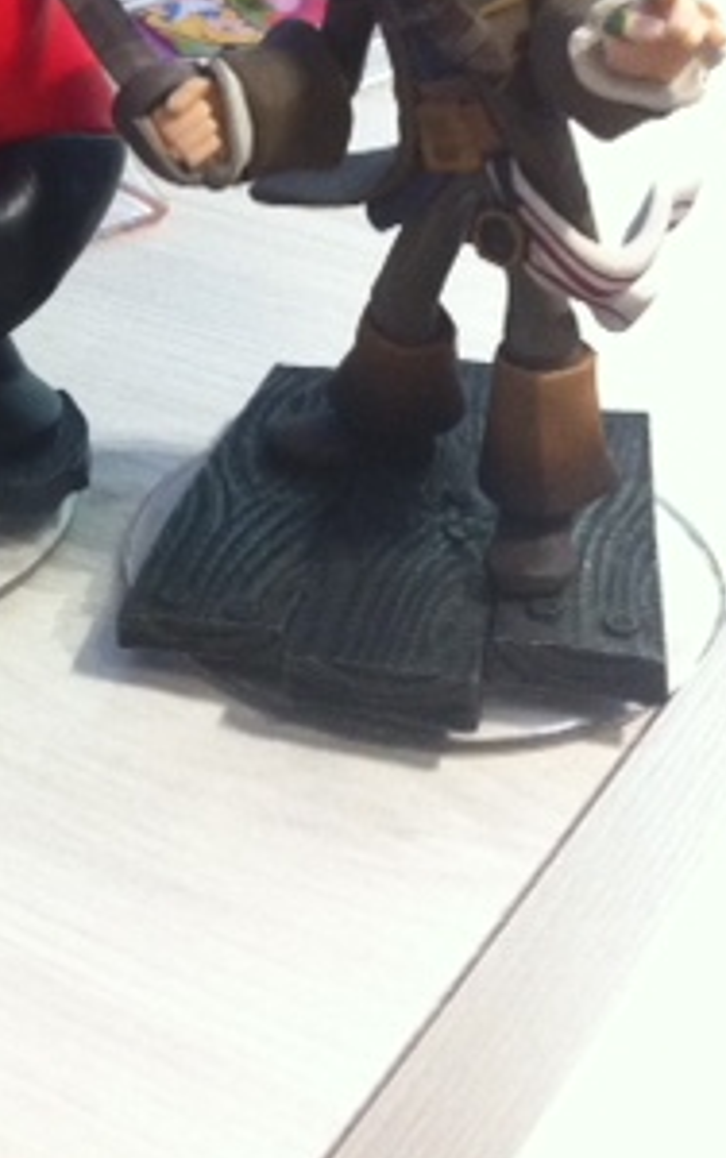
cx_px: -259
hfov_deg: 15.6
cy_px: 309
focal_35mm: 79
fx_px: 2496
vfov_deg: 25.9
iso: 250
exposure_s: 1/17
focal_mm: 3.85
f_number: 2.8
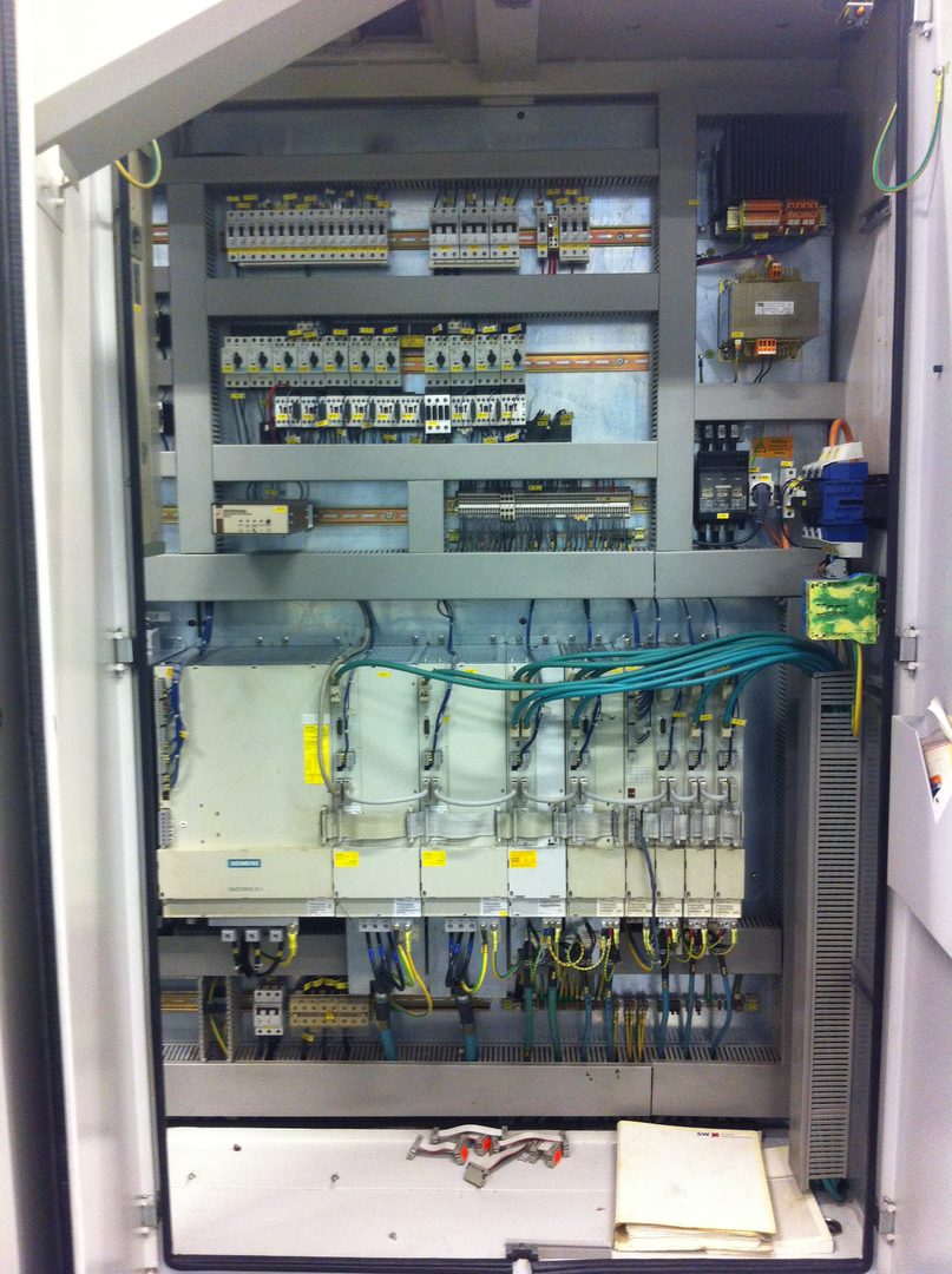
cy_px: 637
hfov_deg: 40.6
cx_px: 476
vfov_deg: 52.7
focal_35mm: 35
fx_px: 1286
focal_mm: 3.85
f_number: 2.8
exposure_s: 1/15
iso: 160
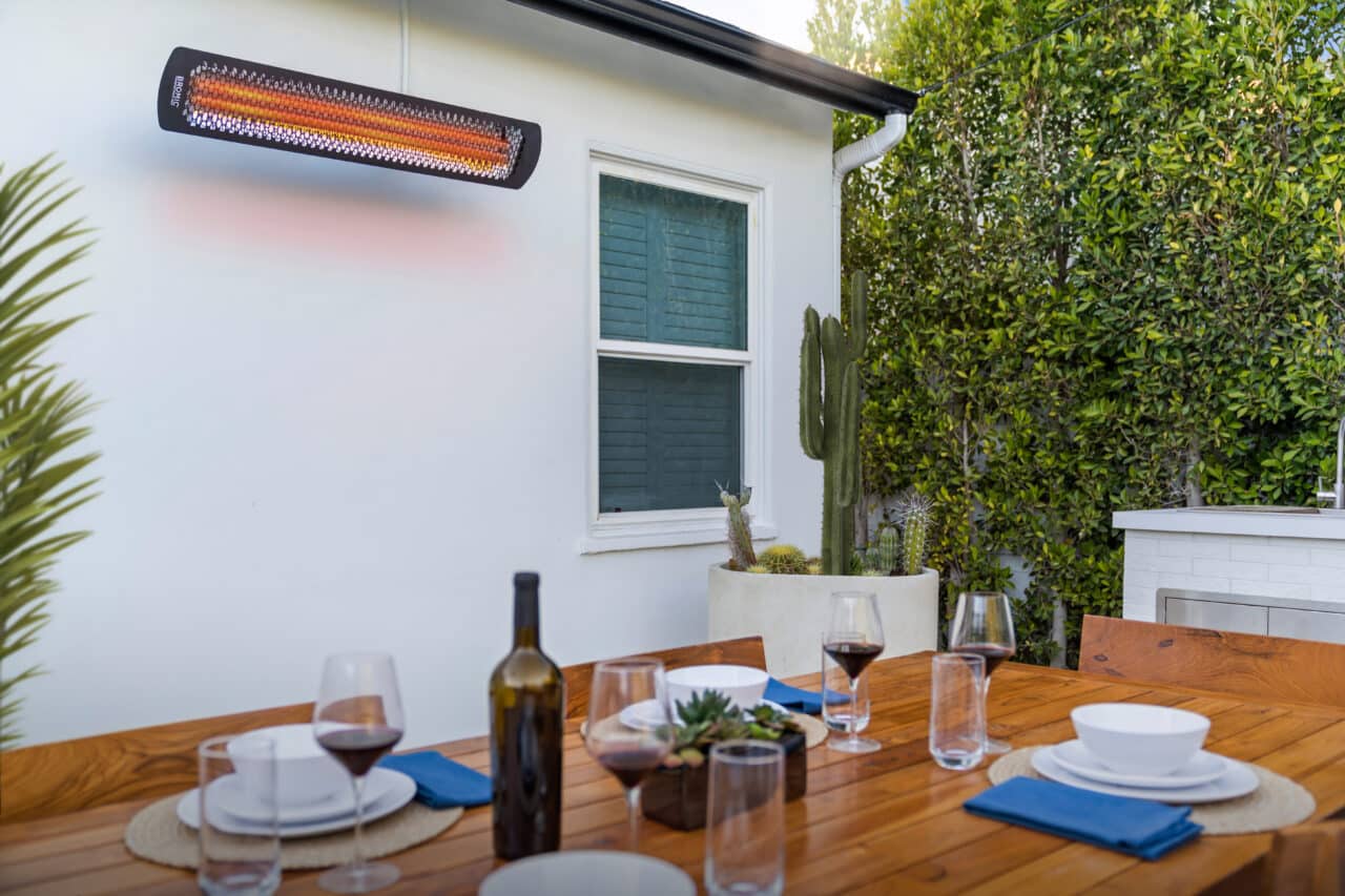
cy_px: 448
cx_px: 672
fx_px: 1121
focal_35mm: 30
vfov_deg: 43.6
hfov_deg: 61.9
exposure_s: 1/50
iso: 100
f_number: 2.8
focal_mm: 30
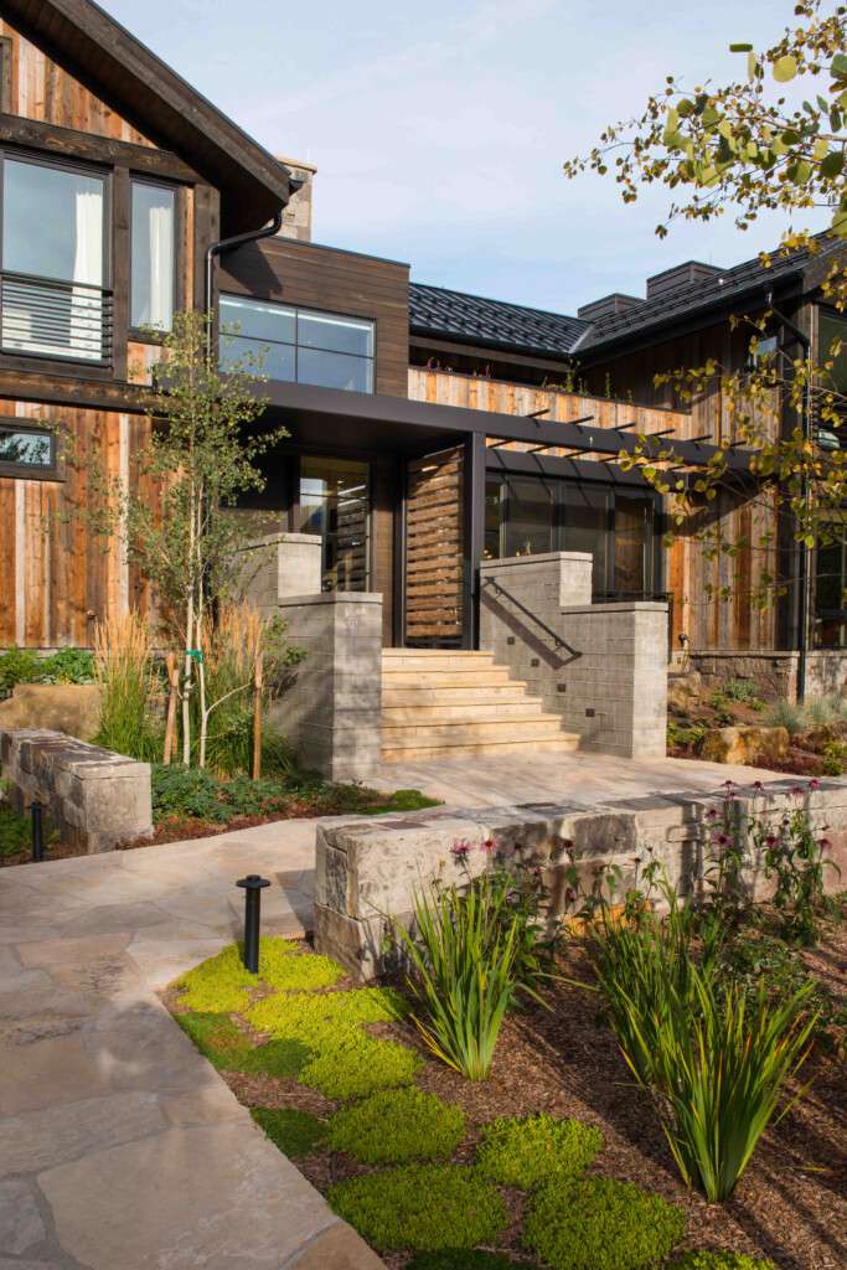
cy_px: 635
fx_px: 952
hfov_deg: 47.9
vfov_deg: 67.4
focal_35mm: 27
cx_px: 424
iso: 200
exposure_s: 1/50
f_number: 18
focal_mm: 27
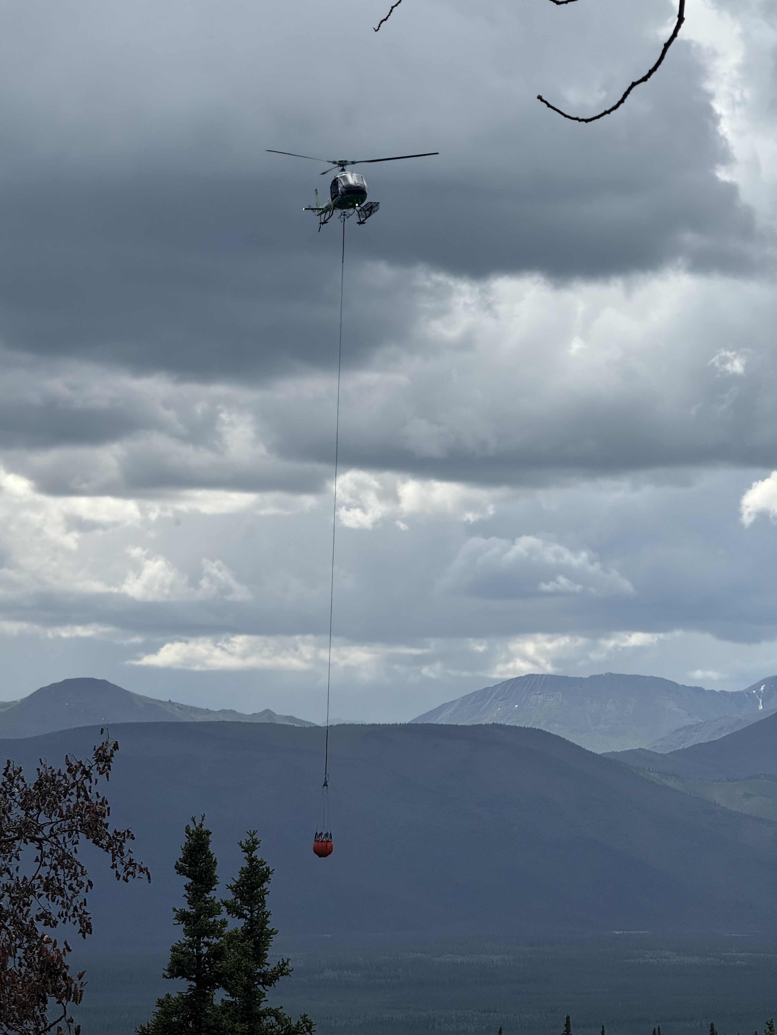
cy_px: 518
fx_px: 3591
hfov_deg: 12.3
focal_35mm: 120
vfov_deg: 16.4
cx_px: 388
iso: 50
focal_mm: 15.66
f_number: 2.8
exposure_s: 1/2283
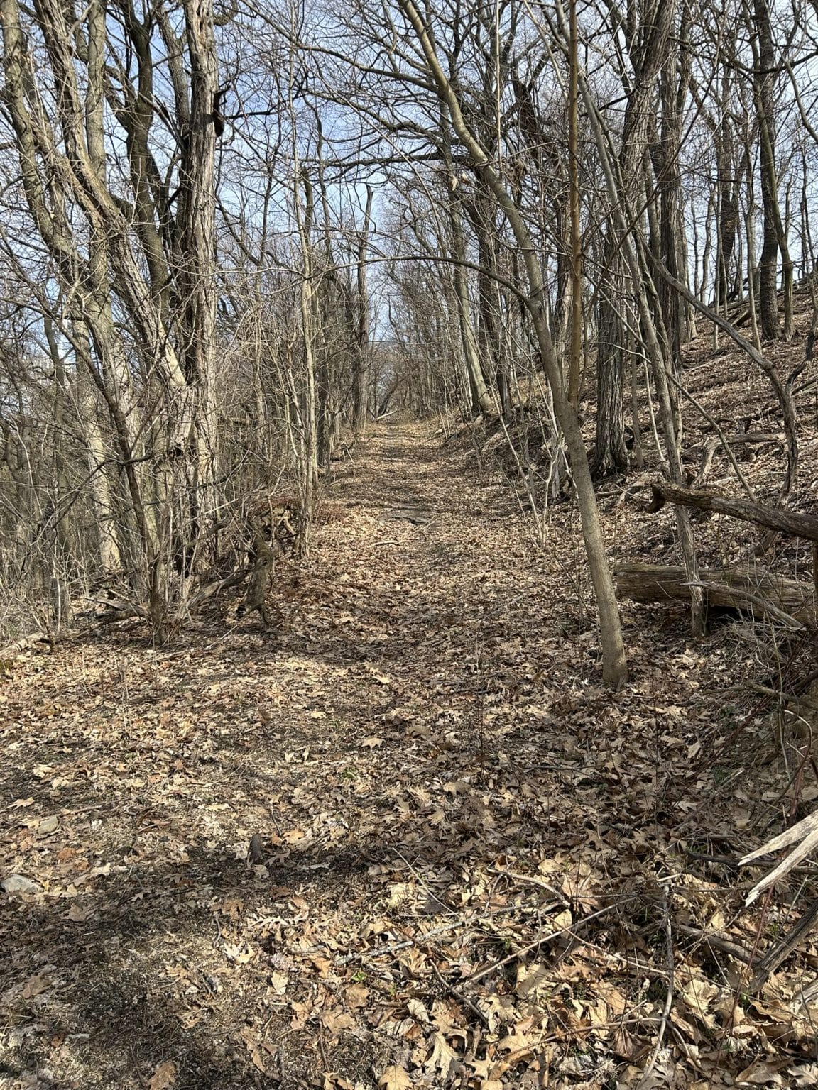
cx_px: 409
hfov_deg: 53.1
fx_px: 819
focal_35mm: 26
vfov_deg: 67.3
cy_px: 545
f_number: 1.5
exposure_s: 1/1575
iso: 50
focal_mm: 5.7
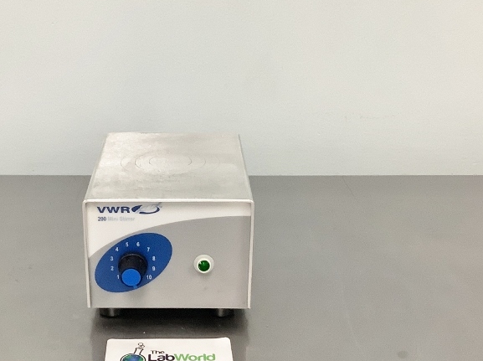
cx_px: 161
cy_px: 210
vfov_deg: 26.5
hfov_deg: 34.7
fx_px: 766
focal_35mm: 55
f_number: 2.4
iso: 200
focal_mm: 3.3
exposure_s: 1/60
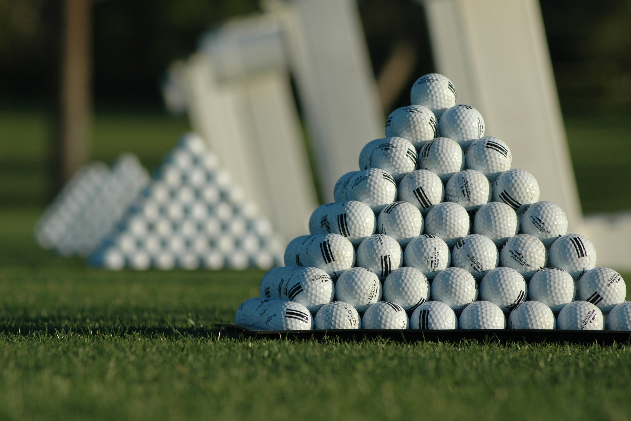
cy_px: 210
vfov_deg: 5.9
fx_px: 4075
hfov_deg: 8.9
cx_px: 316
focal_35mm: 232
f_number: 7.1
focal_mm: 155
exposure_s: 1/800
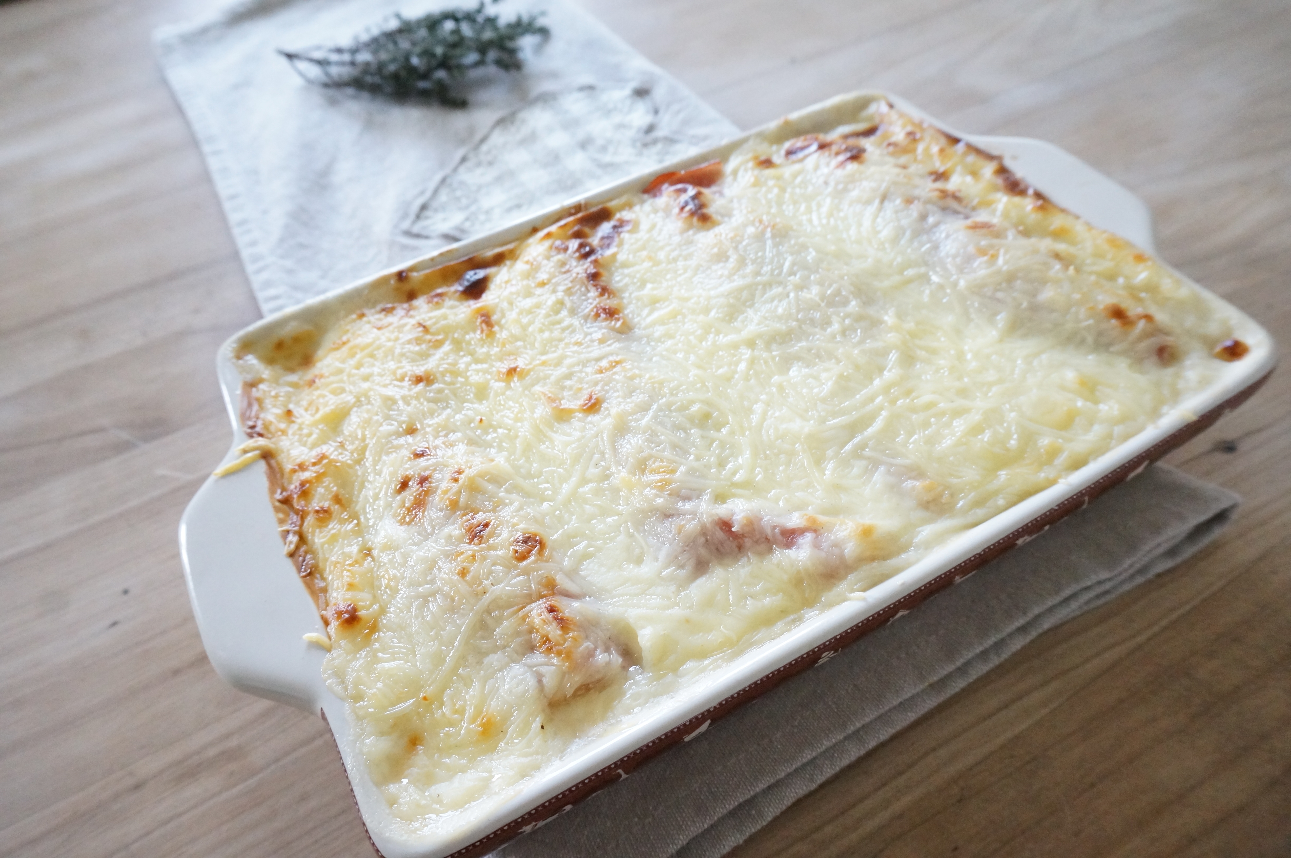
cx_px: 646
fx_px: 860
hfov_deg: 73.8
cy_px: 429
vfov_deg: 53.0
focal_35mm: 24
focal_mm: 16
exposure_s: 1/80
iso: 3200
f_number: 7.1
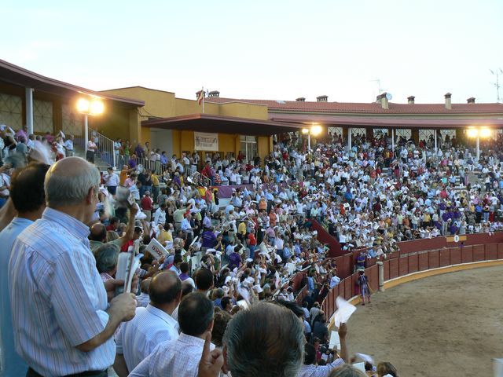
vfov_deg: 36.0
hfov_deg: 46.8
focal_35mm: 40
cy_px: 188
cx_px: 252
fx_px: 581
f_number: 2.8
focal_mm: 6.6
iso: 80
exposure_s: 1/30
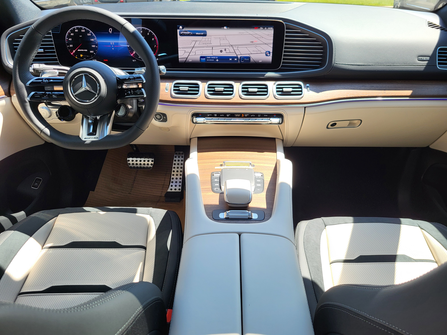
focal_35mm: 26
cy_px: 168
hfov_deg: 67.3
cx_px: 224
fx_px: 336
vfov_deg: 53.1
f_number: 1.8
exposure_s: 1/424
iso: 40
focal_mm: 5.4
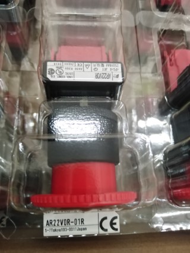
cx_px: 95
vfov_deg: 67.3
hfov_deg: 53.0
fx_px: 190
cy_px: 126
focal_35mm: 26
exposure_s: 1/24
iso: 377
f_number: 1.8
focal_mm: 3.59
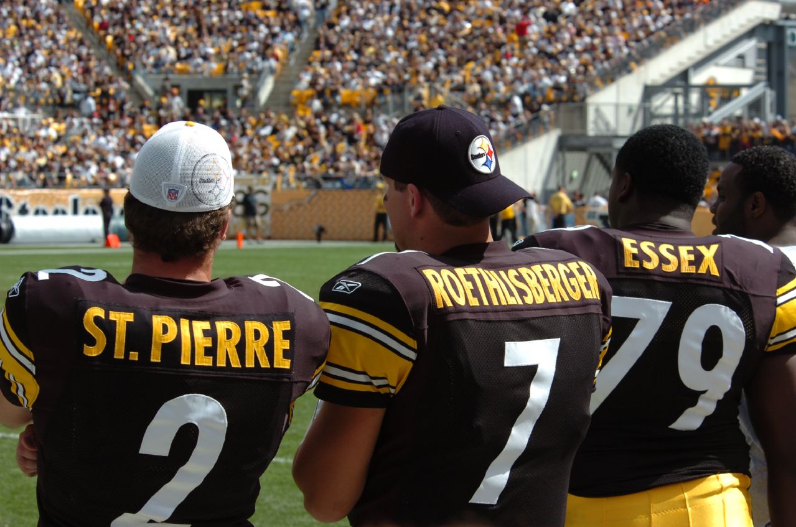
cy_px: 264
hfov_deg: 17.1
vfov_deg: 11.4
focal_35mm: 120
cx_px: 398
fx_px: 2648
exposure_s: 1/350
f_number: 9.5
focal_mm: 80
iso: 200
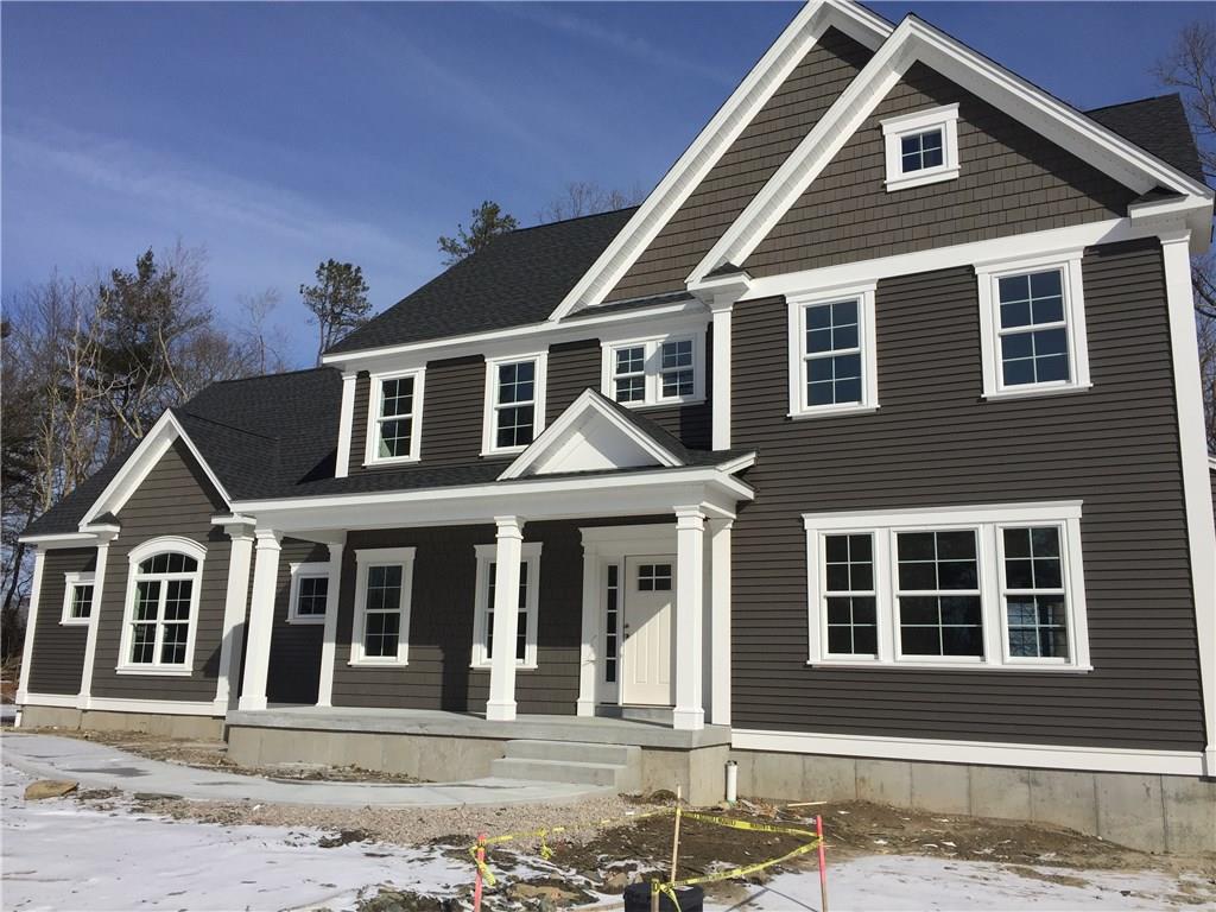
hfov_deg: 61.7
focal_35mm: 29
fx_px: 1019
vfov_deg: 48.2
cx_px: 608
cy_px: 456
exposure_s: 1/4405
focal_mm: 4.15
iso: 32
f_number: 2.2
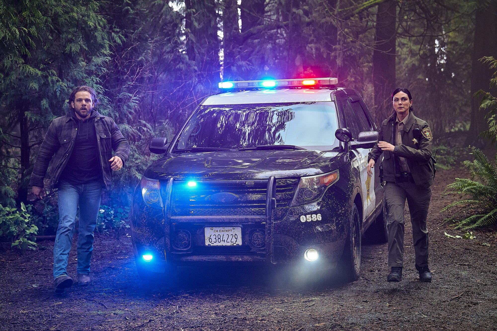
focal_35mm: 71
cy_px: 166
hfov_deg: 28.5
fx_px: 980
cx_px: 248
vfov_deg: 19.2
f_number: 4
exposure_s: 1/250
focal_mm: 71
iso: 1250
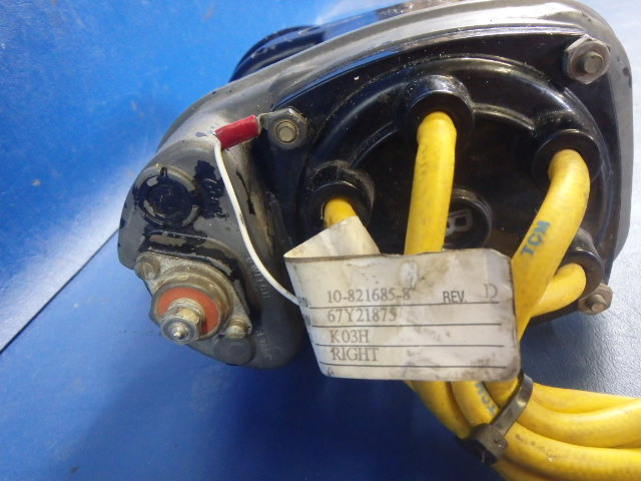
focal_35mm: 28
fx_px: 518
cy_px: 240
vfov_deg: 49.7
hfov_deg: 63.4
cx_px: 320
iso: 800
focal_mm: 5
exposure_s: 1/15
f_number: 3.9
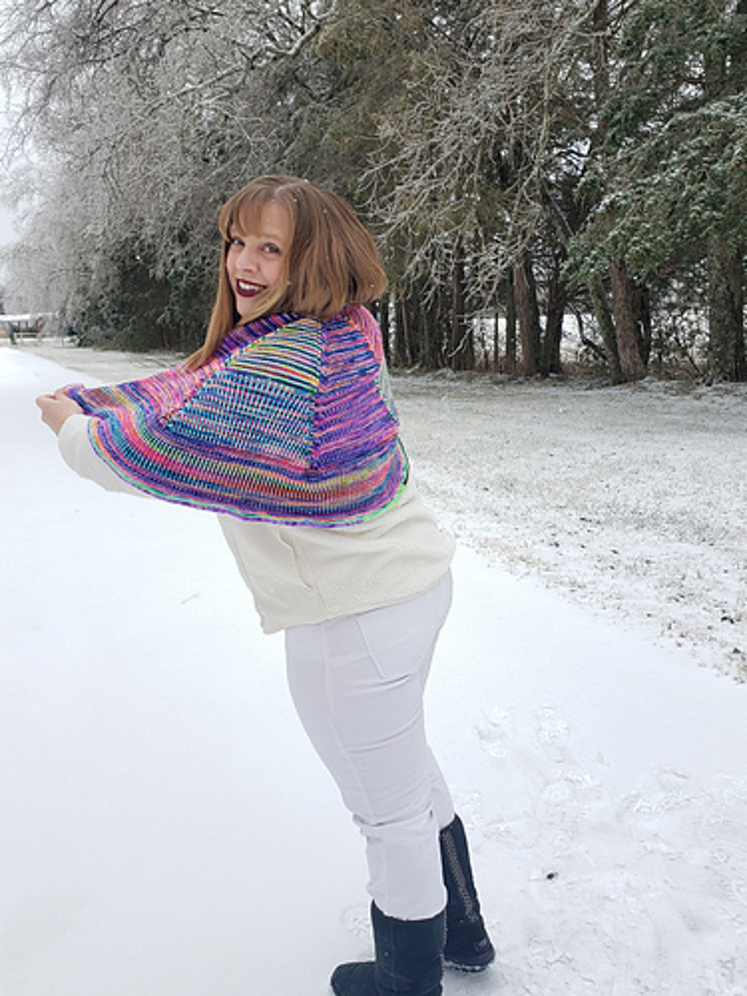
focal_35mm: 26
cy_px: 498
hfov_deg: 53.1
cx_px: 374
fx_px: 748
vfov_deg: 67.3
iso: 50
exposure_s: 1/407
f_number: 2.4
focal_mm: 4.3
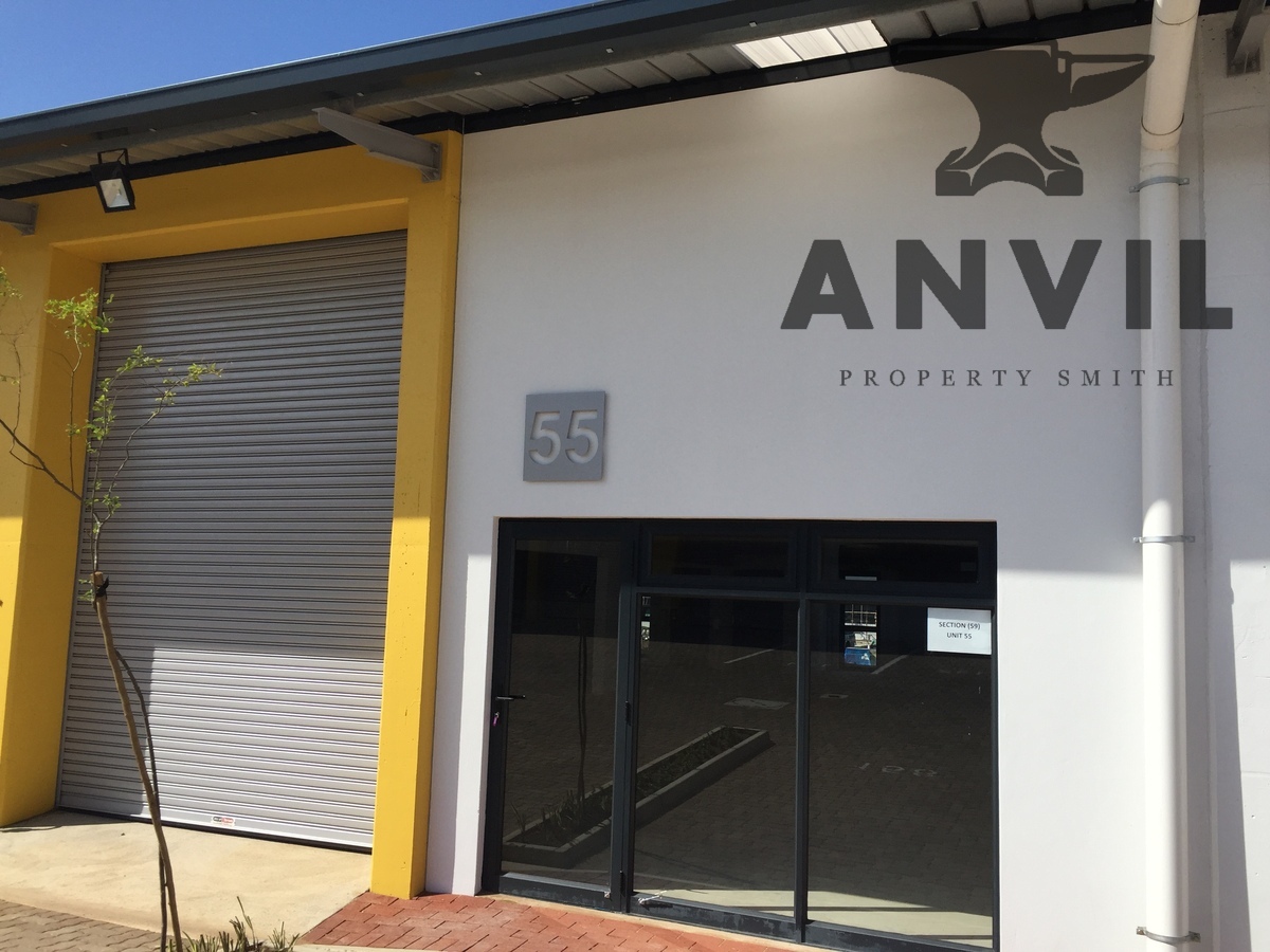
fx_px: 1064
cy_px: 476
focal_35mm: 29
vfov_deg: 48.2
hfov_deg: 61.7
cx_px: 635
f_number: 2.2
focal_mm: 4.15
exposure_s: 1/2825
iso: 32
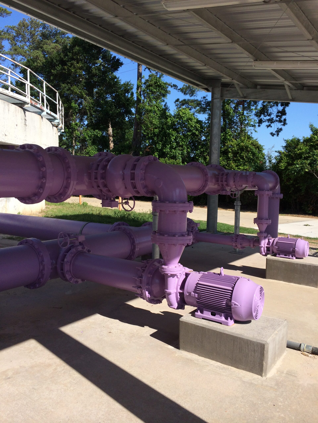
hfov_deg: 46.8
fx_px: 367
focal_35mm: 30
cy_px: 212
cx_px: 159
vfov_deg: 60.0
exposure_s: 1/1866
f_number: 2.2
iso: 32
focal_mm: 4.12
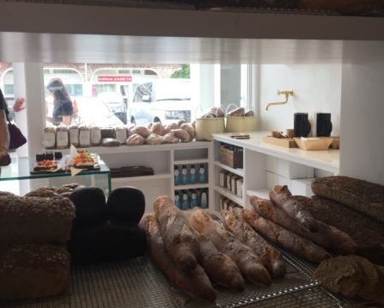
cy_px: 144
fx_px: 432
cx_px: 192
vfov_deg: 39.2
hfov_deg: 47.9
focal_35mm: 38
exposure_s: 1/120
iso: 40
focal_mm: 4.15
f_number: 2.2
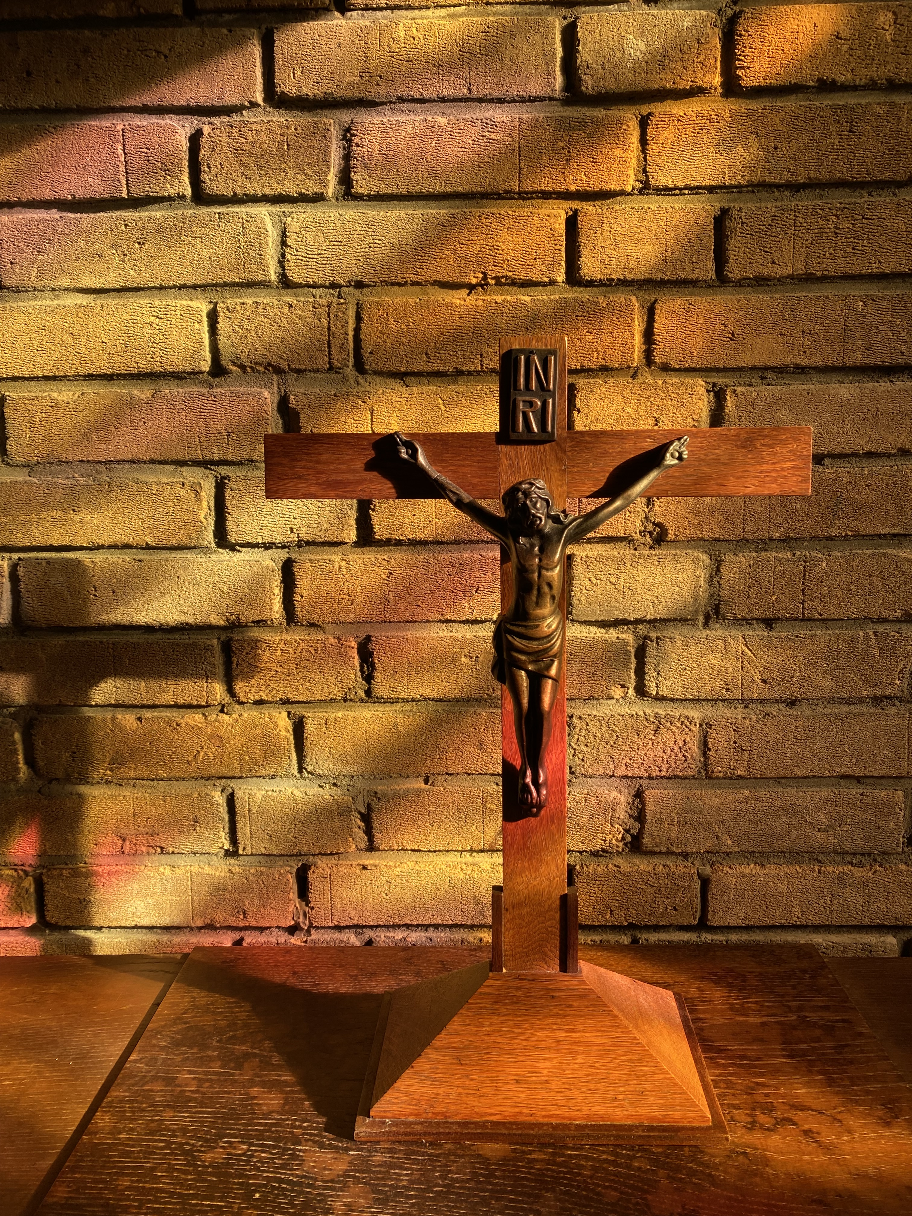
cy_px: 608
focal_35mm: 26
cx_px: 456
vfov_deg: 67.3
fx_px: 913
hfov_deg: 53.1
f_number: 1.8
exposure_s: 1/122
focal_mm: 4.25
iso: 50
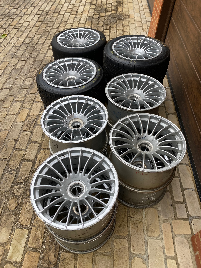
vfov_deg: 67.3
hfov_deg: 53.1
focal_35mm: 26
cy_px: 134
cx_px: 100
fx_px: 201
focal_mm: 4.25
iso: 32
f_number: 1.8
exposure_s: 1/311
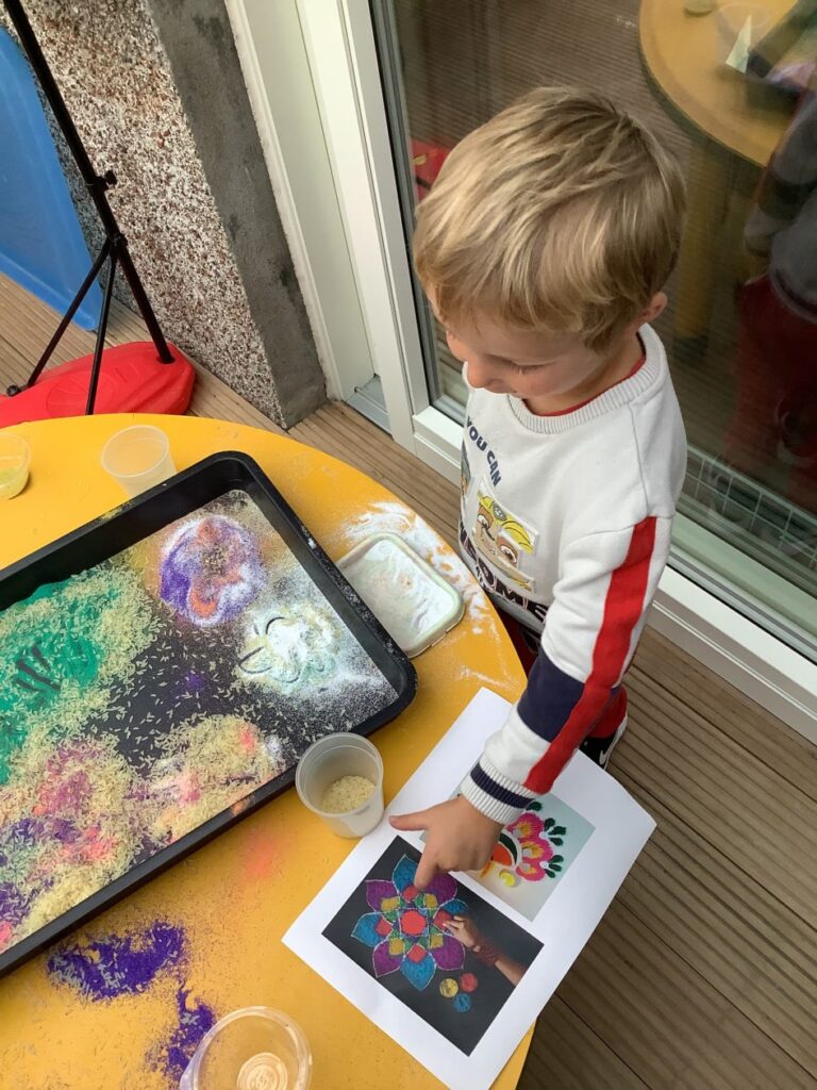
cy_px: 545
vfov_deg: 58.4
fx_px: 976
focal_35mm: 31
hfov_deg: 45.4
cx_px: 408
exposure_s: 1/100
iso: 100
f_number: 2.4
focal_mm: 3.3
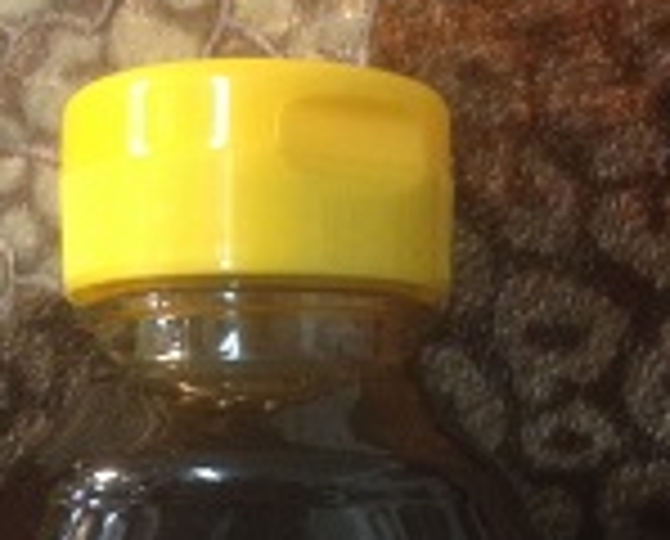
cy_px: 729
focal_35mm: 81
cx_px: 270
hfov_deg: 23.5
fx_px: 1610
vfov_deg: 17.7
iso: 320
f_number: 2.4
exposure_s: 1/20
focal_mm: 4.28
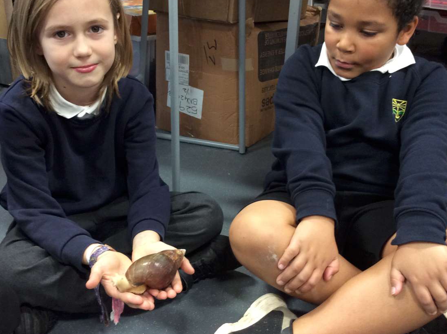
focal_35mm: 40
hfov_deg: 46.8
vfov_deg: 35.8
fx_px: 516
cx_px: 201
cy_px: 150
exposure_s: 1/25
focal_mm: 3.3
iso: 125
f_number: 2.4
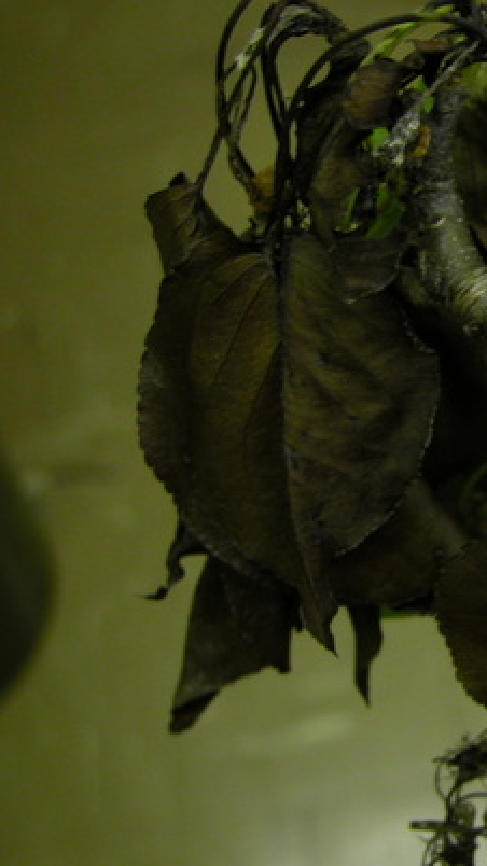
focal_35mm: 79
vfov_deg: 26.9
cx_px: 797
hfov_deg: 14.0
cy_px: 424
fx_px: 1814
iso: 100
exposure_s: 1/12.9
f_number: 2.9
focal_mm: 10
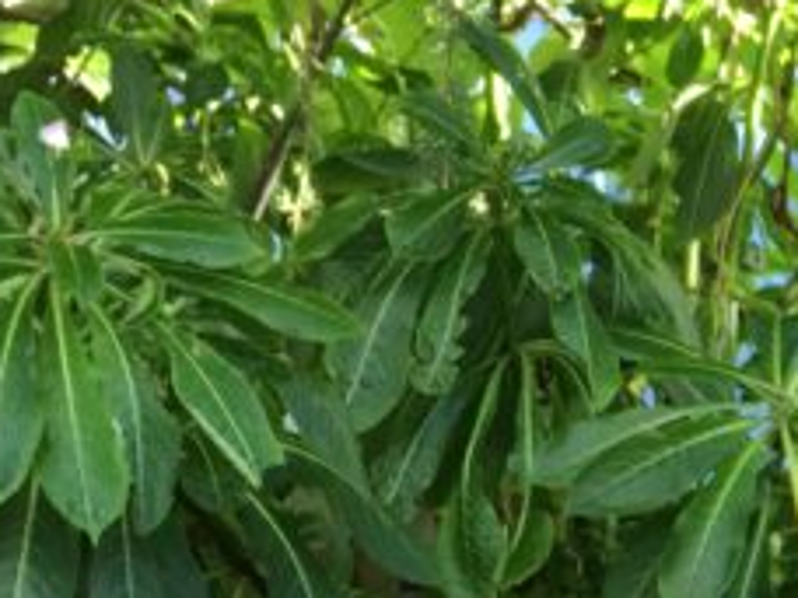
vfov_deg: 11.0
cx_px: 1446
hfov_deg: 13.6
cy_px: 860
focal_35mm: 130
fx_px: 2997
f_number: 2.2
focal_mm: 4.15
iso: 32
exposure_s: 1/33
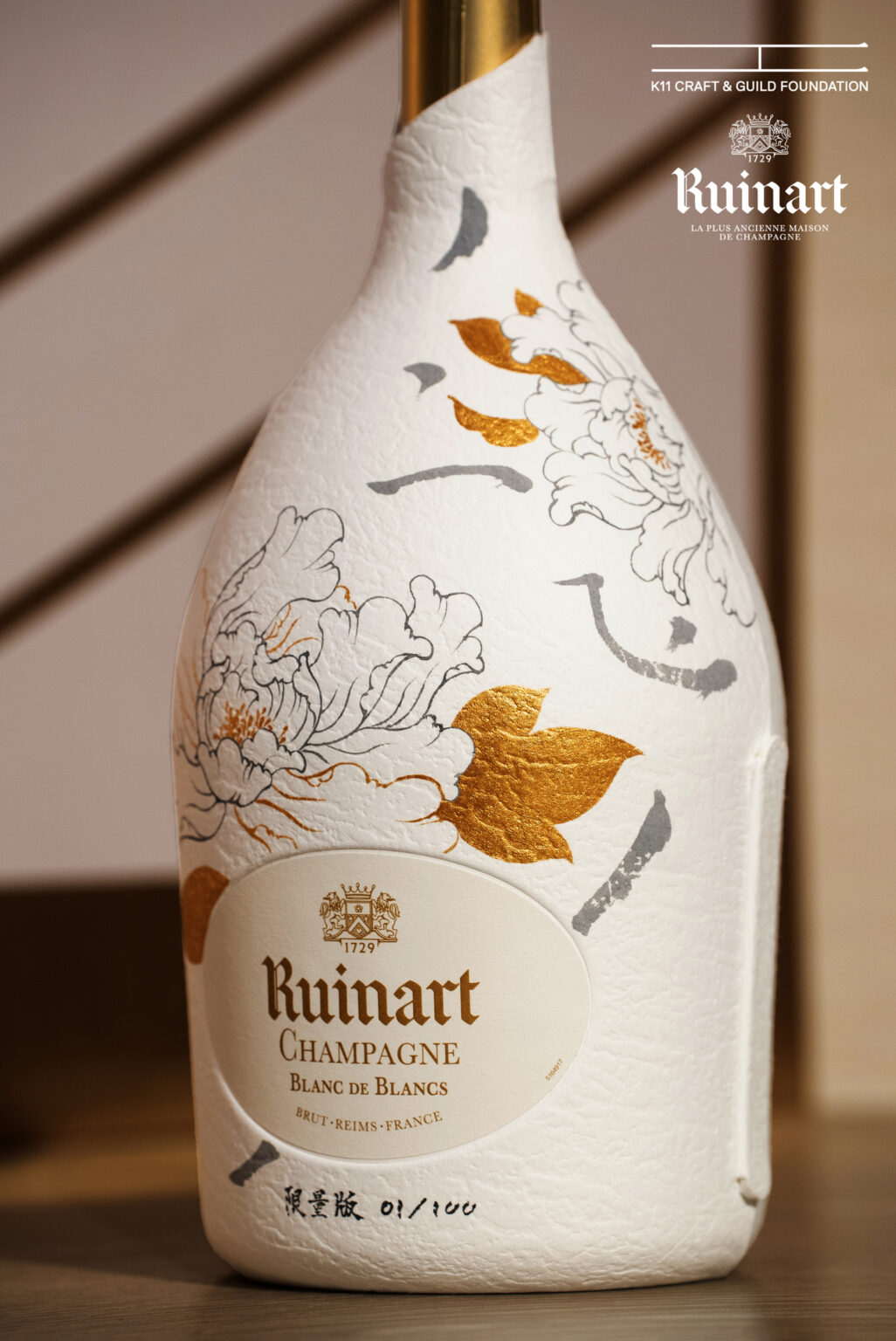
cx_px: 448
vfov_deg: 11.4
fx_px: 6710
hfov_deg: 7.6
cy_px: 670
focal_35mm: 180
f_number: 5.6
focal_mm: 180
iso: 3200
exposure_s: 1/100
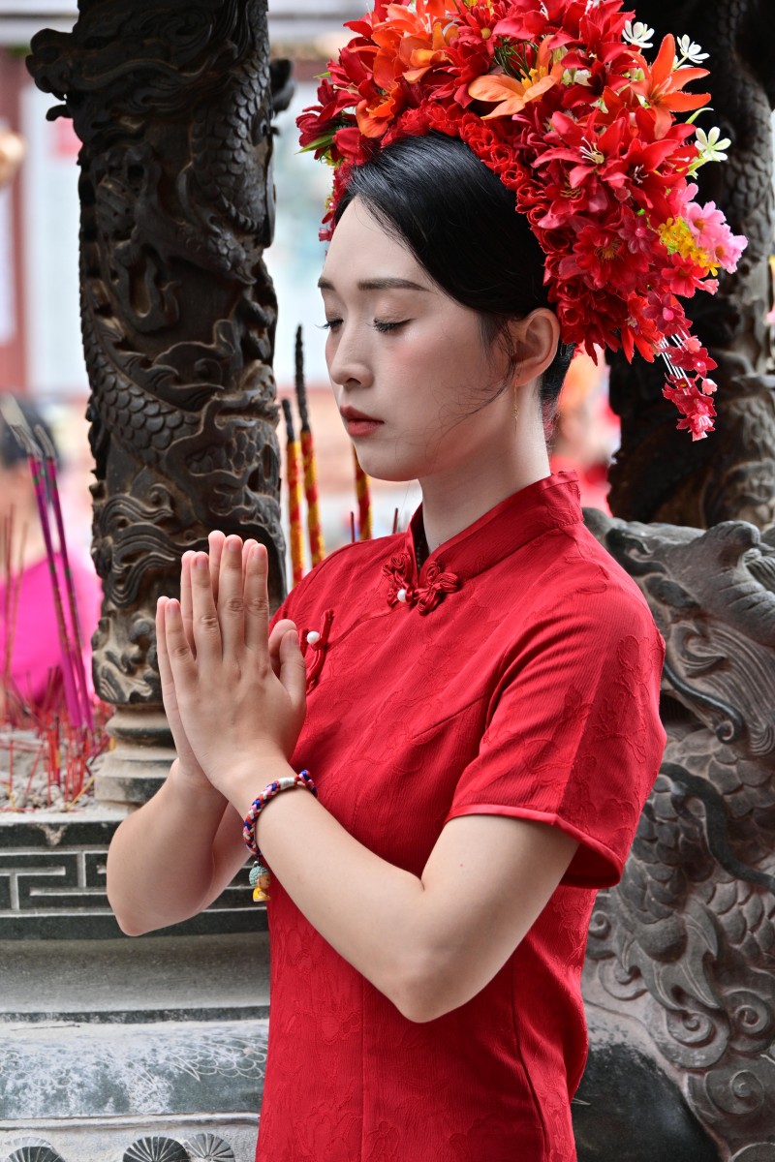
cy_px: 581
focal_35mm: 200
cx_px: 388
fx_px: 6458
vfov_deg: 10.3
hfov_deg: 6.9
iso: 400
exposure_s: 1/125
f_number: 8
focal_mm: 200
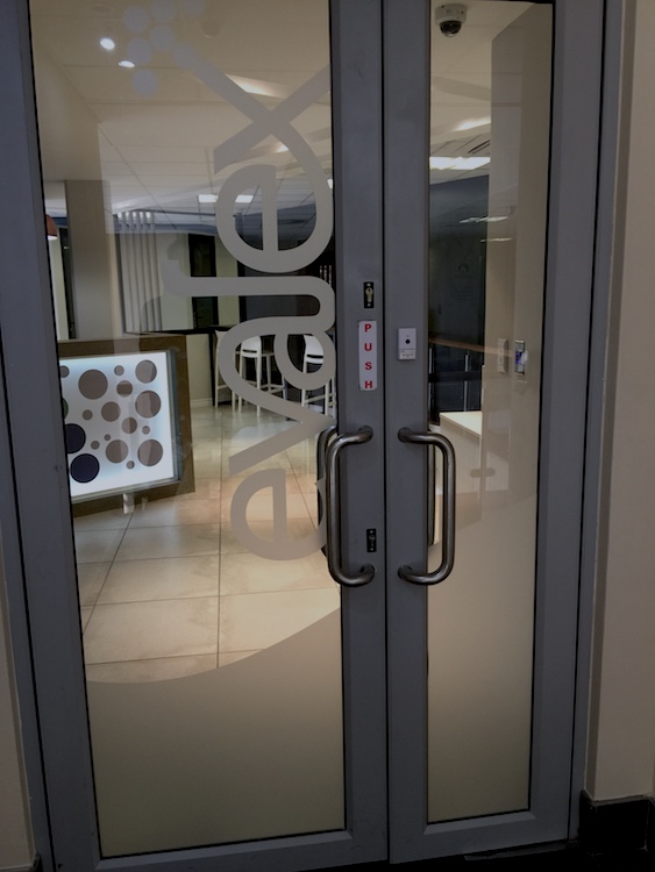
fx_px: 731
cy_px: 436
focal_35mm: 29
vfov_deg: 61.6
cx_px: 328
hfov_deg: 48.3
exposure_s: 1/17
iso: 40
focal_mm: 4.15
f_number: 2.2
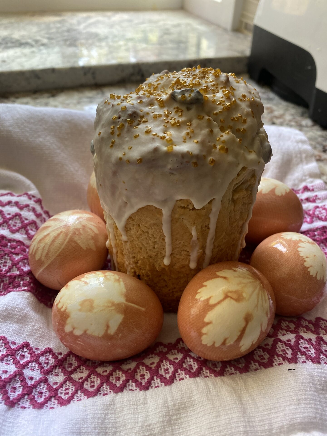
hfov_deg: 53.1
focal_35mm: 26
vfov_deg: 67.3
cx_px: 164
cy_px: 218
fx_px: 327
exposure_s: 1/121
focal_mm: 4.25
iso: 64
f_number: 1.8
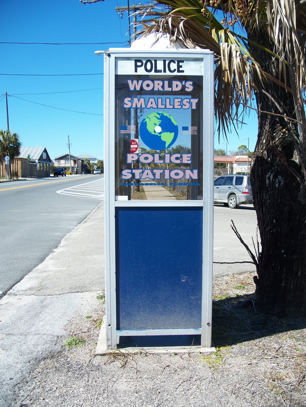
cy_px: 204
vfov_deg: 50.1
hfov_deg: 38.7
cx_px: 153
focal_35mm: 37
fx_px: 436
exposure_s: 1/640
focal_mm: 7.8
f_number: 2.8
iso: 64
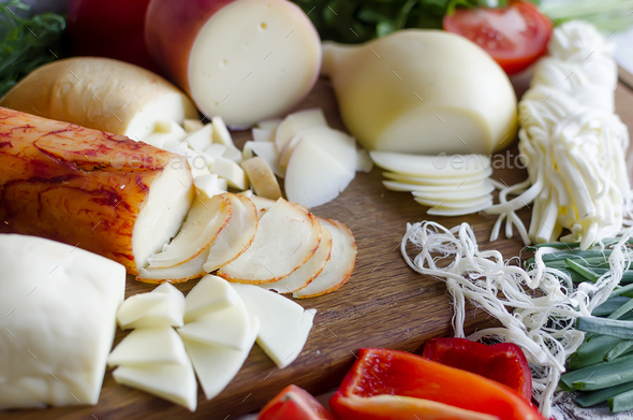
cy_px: 210
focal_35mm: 52
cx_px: 316
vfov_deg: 25.6
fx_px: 921
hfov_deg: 37.9
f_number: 3.2
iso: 320
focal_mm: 35
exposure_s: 1/40
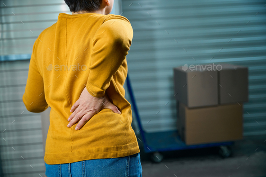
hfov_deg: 43.0
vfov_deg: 29.4
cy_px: 88
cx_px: 133
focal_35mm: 46
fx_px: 338
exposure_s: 1/250
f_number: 2.8
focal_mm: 45.7
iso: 1250
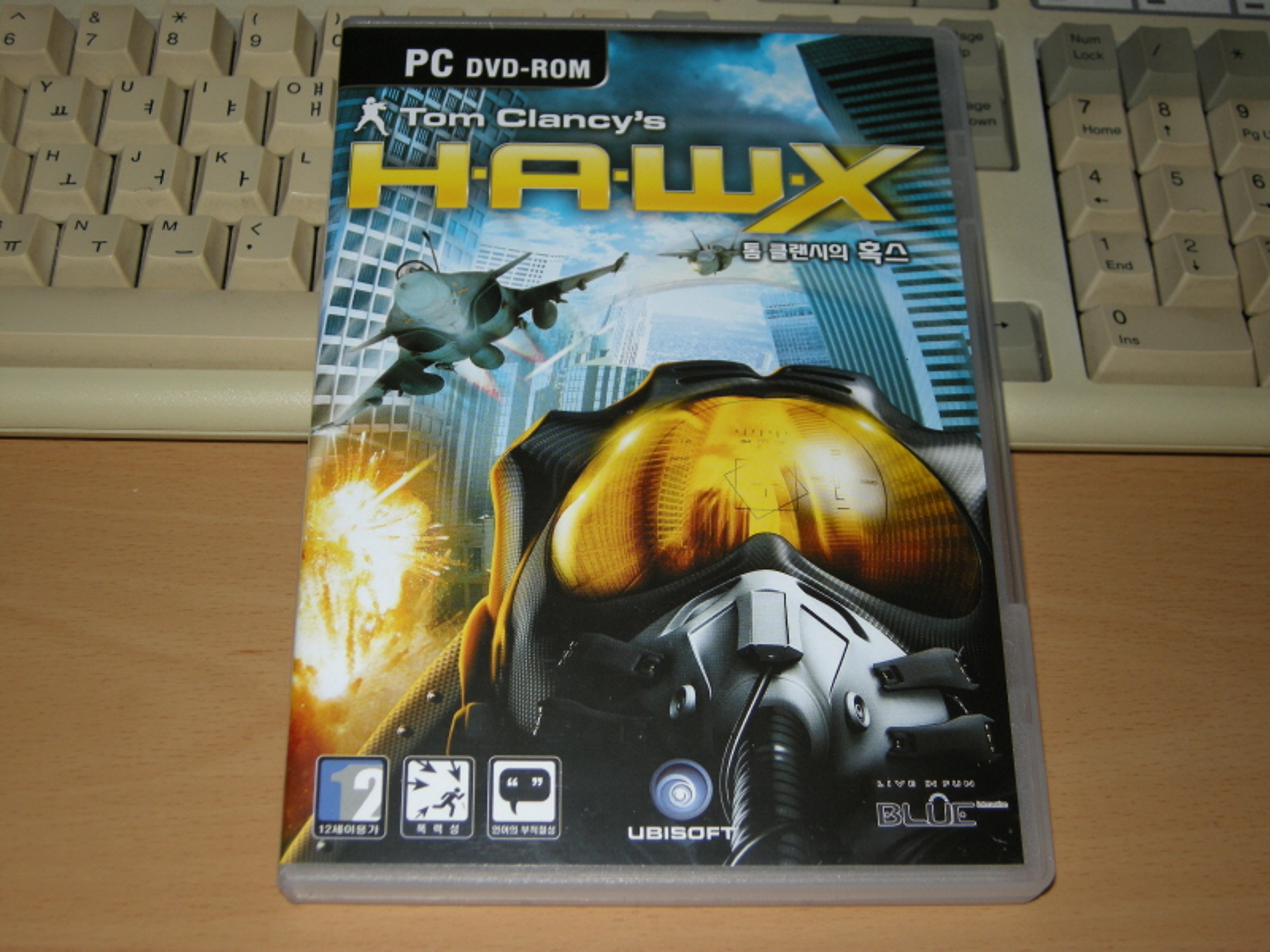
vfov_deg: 30.9
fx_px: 1724
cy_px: 476
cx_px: 635
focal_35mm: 47
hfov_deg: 40.4
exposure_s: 1/60
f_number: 3.1
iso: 64
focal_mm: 10.1
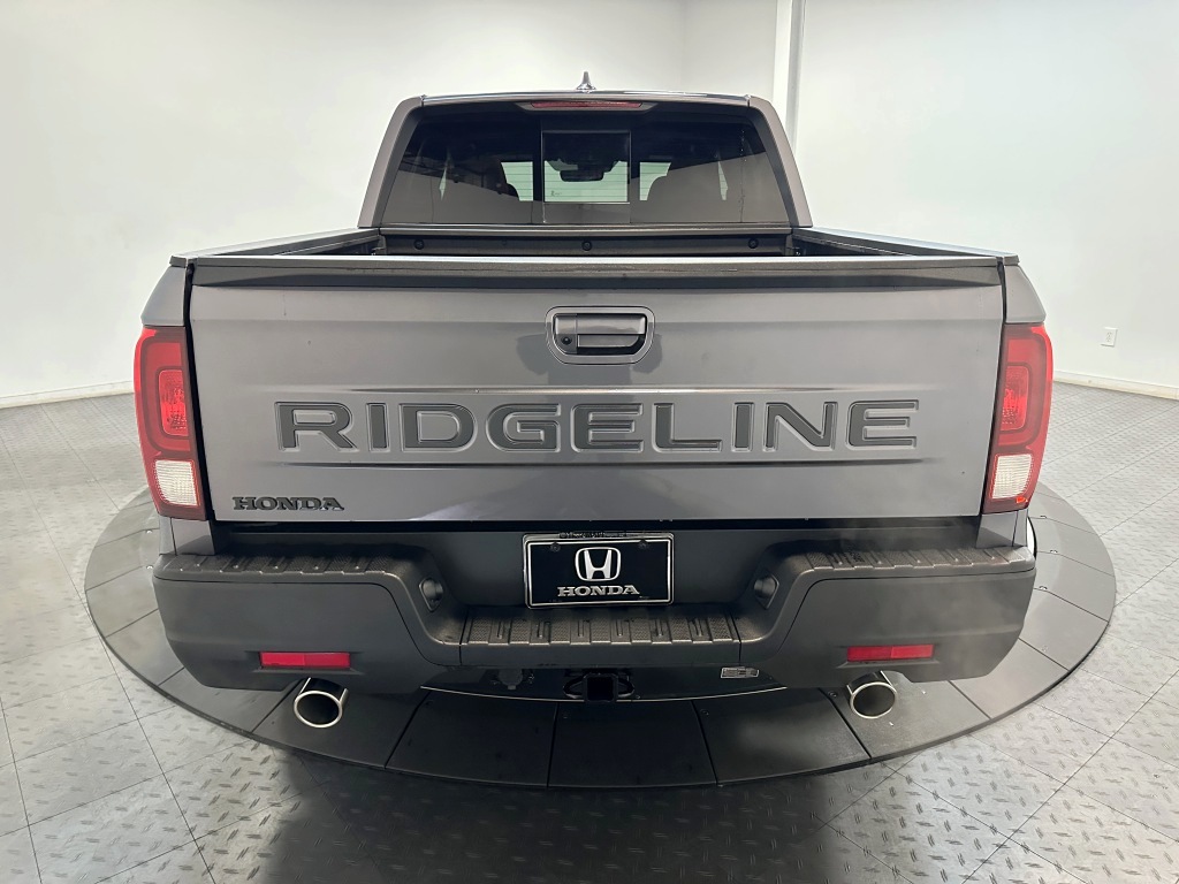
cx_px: 590
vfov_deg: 56.8
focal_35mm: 24
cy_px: 442
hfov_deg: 71.6
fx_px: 817
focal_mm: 6.86
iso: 640
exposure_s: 1/60
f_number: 1.78
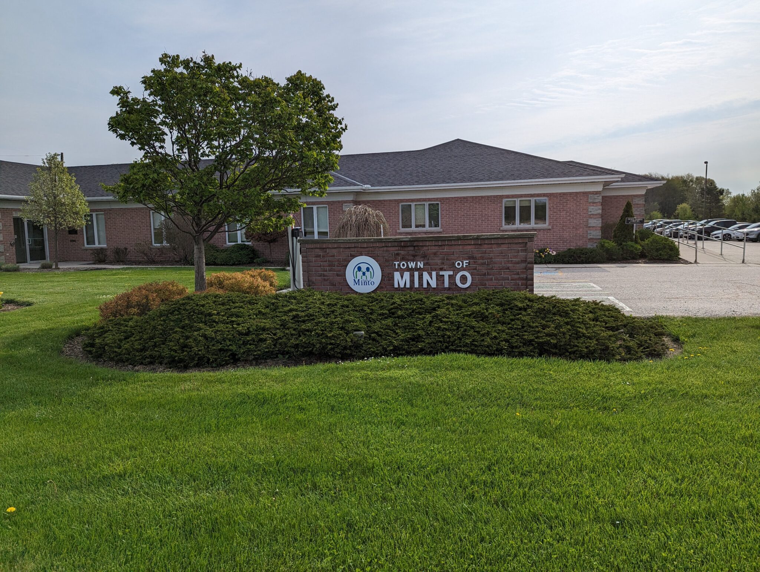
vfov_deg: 56.9
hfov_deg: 71.5
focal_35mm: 24
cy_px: 286
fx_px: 528
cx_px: 380
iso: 44
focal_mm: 6.81
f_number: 1.85
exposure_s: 1/5650
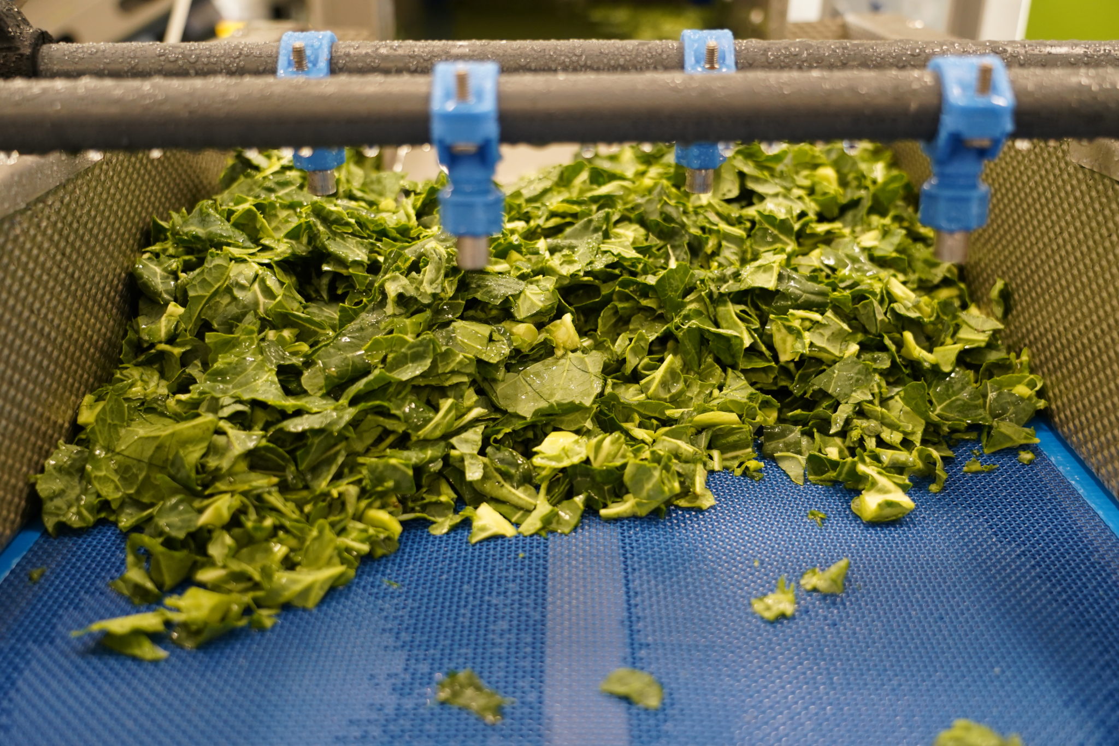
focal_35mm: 37
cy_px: 373
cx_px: 560
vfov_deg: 35.9
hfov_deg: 51.9
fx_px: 1150
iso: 2000
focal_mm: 37
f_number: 4
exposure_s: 1/160
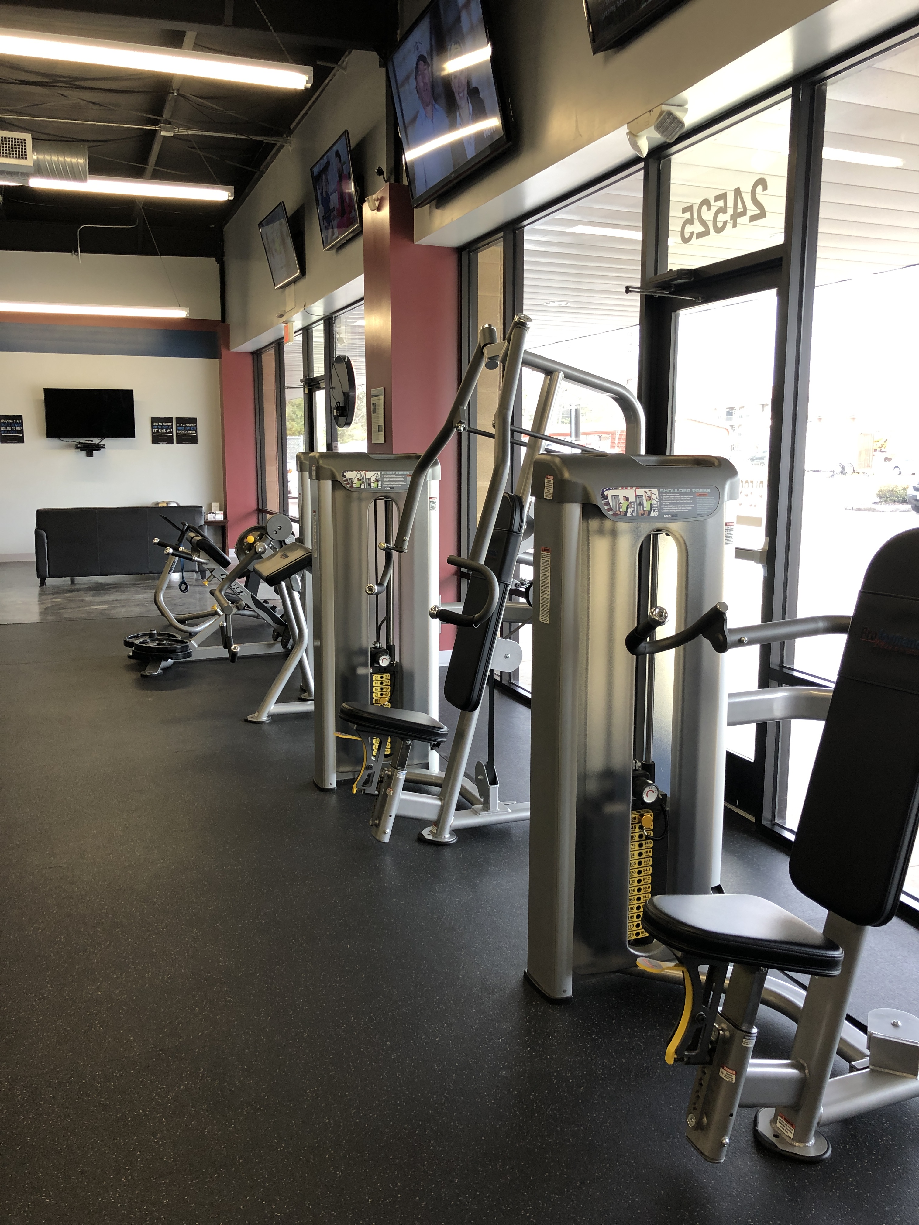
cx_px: 460
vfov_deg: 63.4
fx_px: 991
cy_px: 612
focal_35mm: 28
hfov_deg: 49.7
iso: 25
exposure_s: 1/30
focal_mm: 4
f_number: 1.8
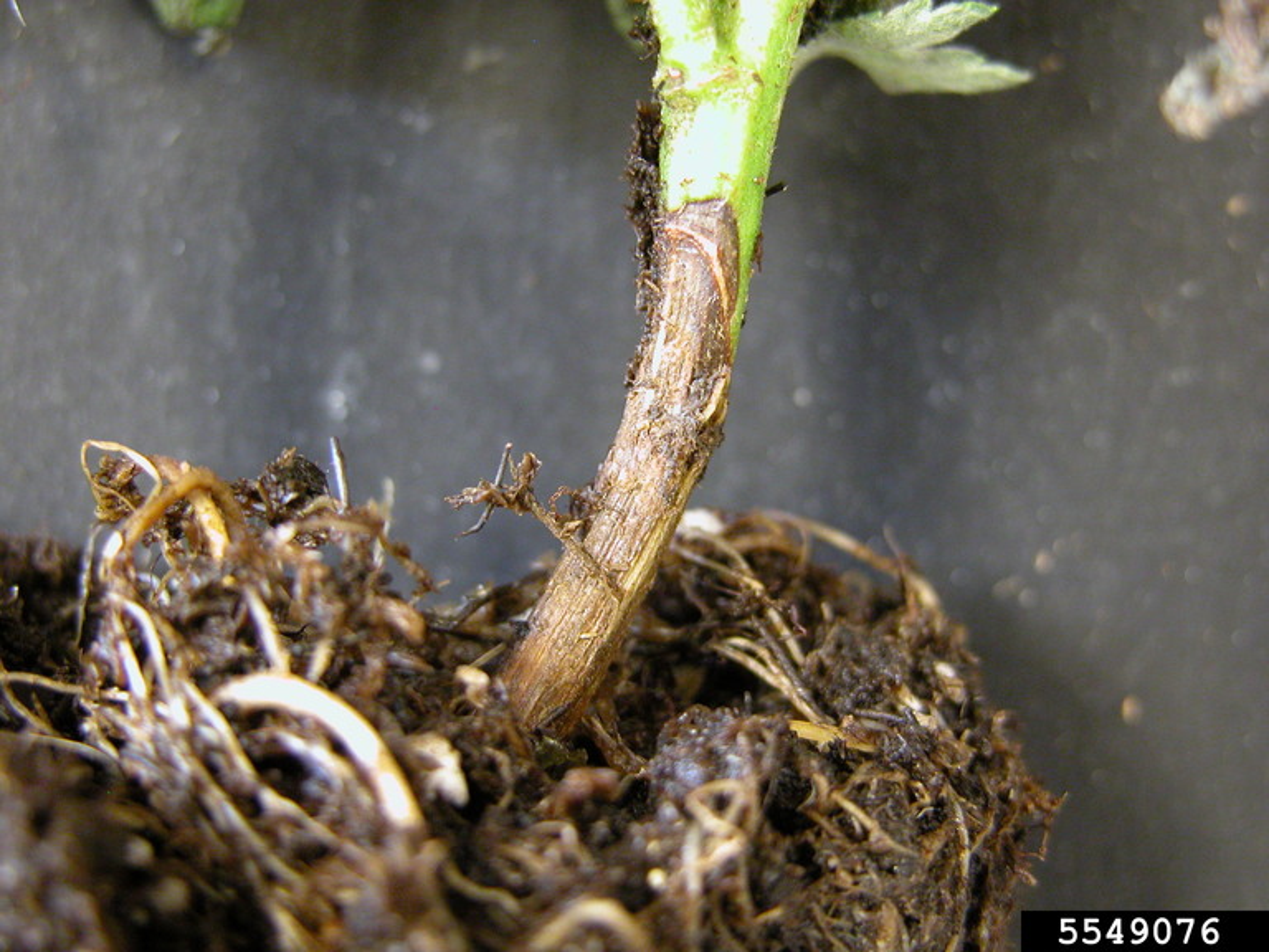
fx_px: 2676
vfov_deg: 20.2
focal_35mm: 73
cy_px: 476
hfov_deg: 26.7
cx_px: 634
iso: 400
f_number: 3.3
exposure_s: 1/3
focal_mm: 18.8
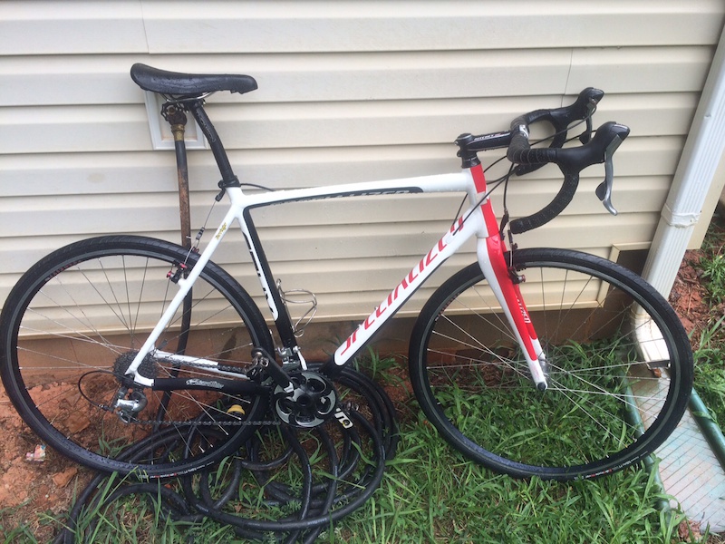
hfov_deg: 61.7
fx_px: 607
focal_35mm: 29
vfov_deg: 48.2
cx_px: 362
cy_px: 272
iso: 32
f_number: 2.2
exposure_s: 1/394
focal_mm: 4.15
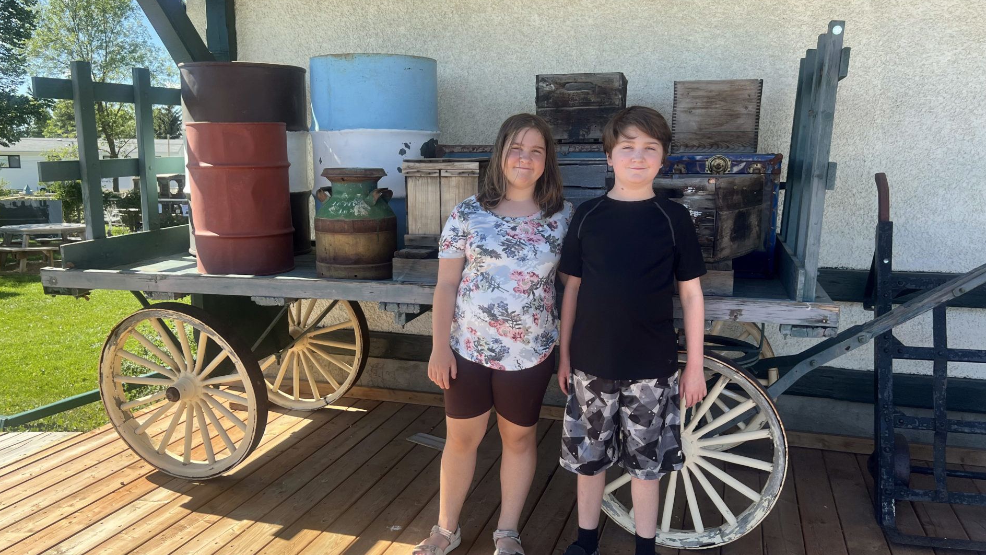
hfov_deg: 64.3
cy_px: 293
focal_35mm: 30
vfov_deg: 38.9
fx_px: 784
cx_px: 467
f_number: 1.5
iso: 50
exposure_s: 1/1058
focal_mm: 5.7
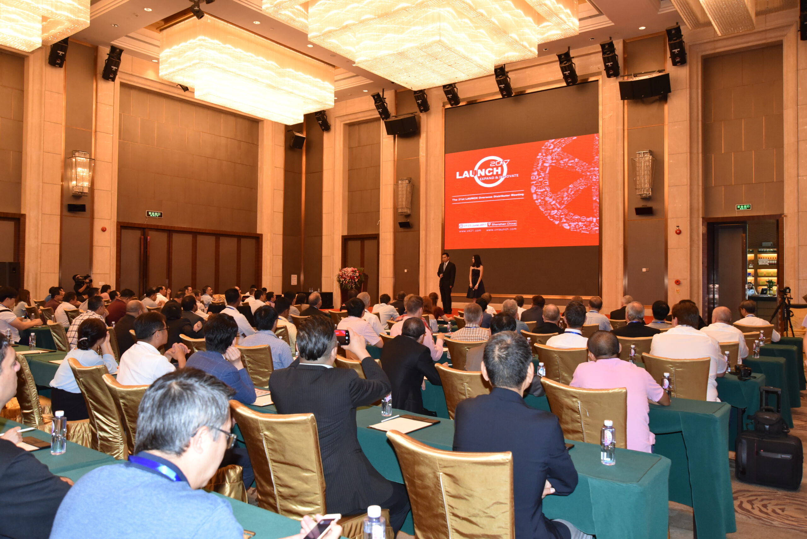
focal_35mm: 26
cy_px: 270
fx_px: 583
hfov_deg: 69.4
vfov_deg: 49.6
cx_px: 404
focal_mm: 26
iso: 2500
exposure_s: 1/60
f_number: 6.3
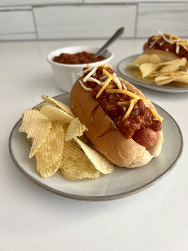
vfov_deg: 67.3
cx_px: 94
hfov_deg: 53.1
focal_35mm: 26
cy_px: 126
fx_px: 188
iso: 125
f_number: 1.5
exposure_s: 1/60
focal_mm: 5.7
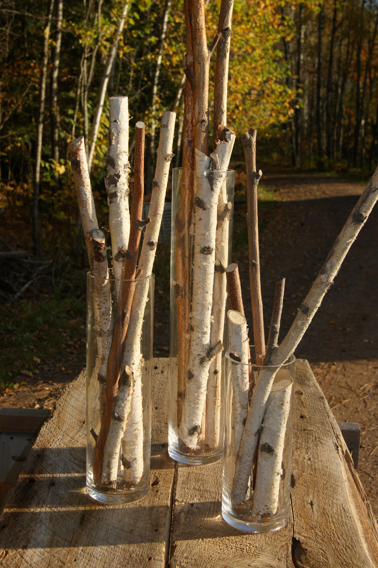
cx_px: 189
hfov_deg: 29.8
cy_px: 284
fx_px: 709
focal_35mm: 45
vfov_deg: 43.6
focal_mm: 30
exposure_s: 1/160
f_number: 8
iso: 100
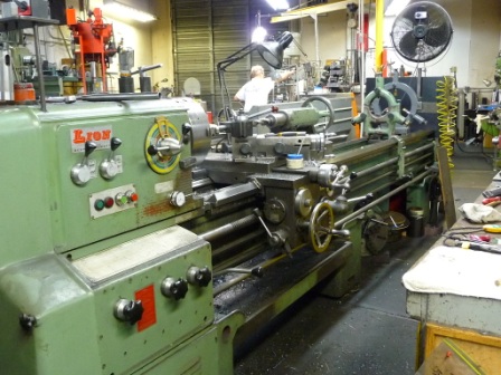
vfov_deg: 39.7
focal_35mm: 36
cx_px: 250
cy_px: 188
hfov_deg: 51.4
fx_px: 521
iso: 400
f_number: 3.3
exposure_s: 1/8
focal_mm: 4.7
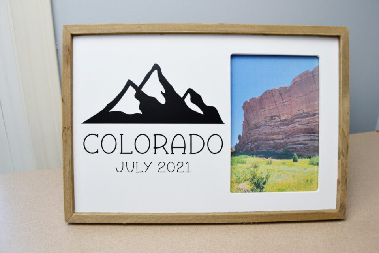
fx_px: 284
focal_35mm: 27
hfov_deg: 67.4
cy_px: 126
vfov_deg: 47.9
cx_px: 190
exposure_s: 1/60
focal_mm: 18
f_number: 5.6
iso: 280
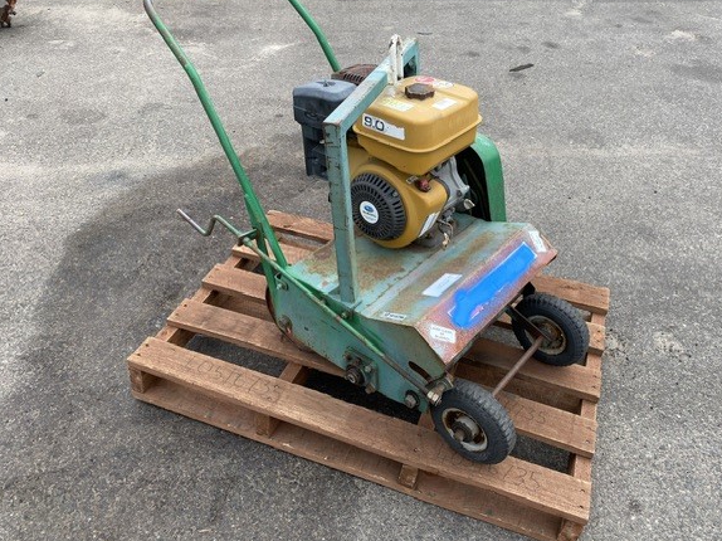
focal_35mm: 29
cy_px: 243
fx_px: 605
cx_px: 397
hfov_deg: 61.5
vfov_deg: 48.1
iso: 32
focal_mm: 4.25
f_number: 1.8
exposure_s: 1/1135
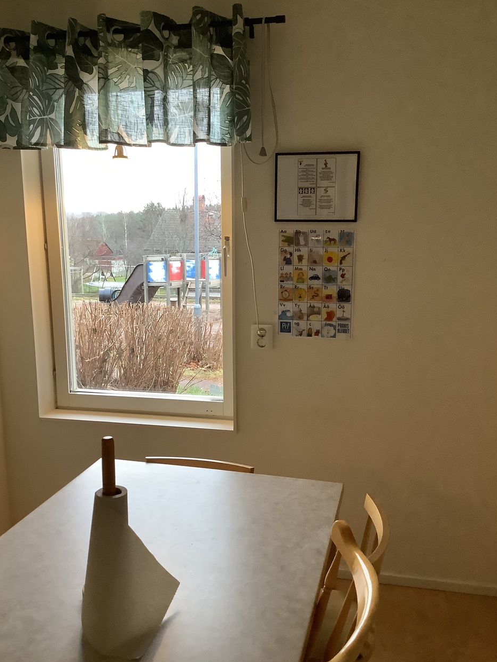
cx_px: 255
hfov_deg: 44.2
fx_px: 613
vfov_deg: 56.8
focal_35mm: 32
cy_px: 335
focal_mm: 3.3
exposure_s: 1/60
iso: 250
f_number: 2.4
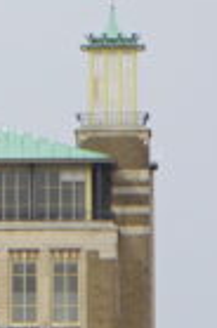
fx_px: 6442
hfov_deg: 1.8
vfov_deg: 2.9
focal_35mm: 709
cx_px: -1467
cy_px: 254
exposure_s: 1/125
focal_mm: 64
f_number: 10
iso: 100
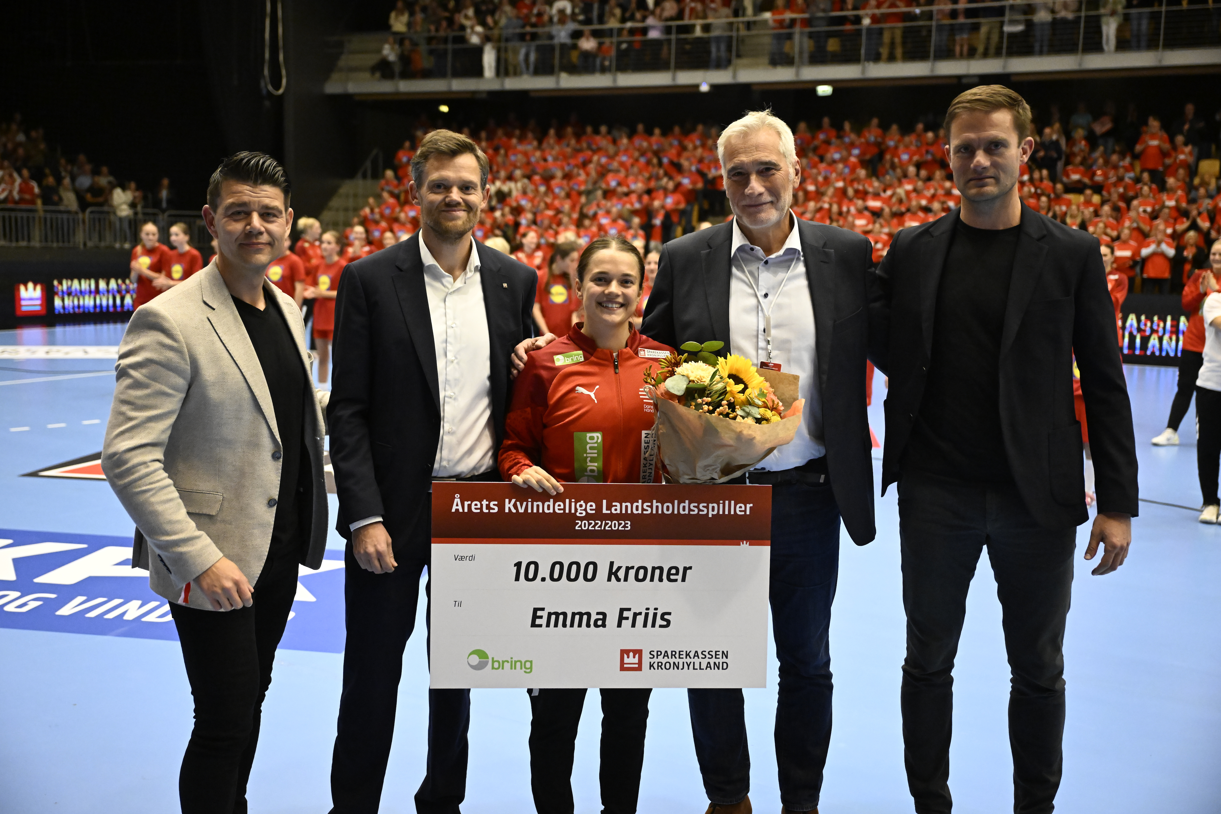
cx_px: 610
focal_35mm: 35
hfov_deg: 54.4
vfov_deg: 37.9
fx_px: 1187
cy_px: 407
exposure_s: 1/1000
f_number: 2.8
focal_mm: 35
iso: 6400
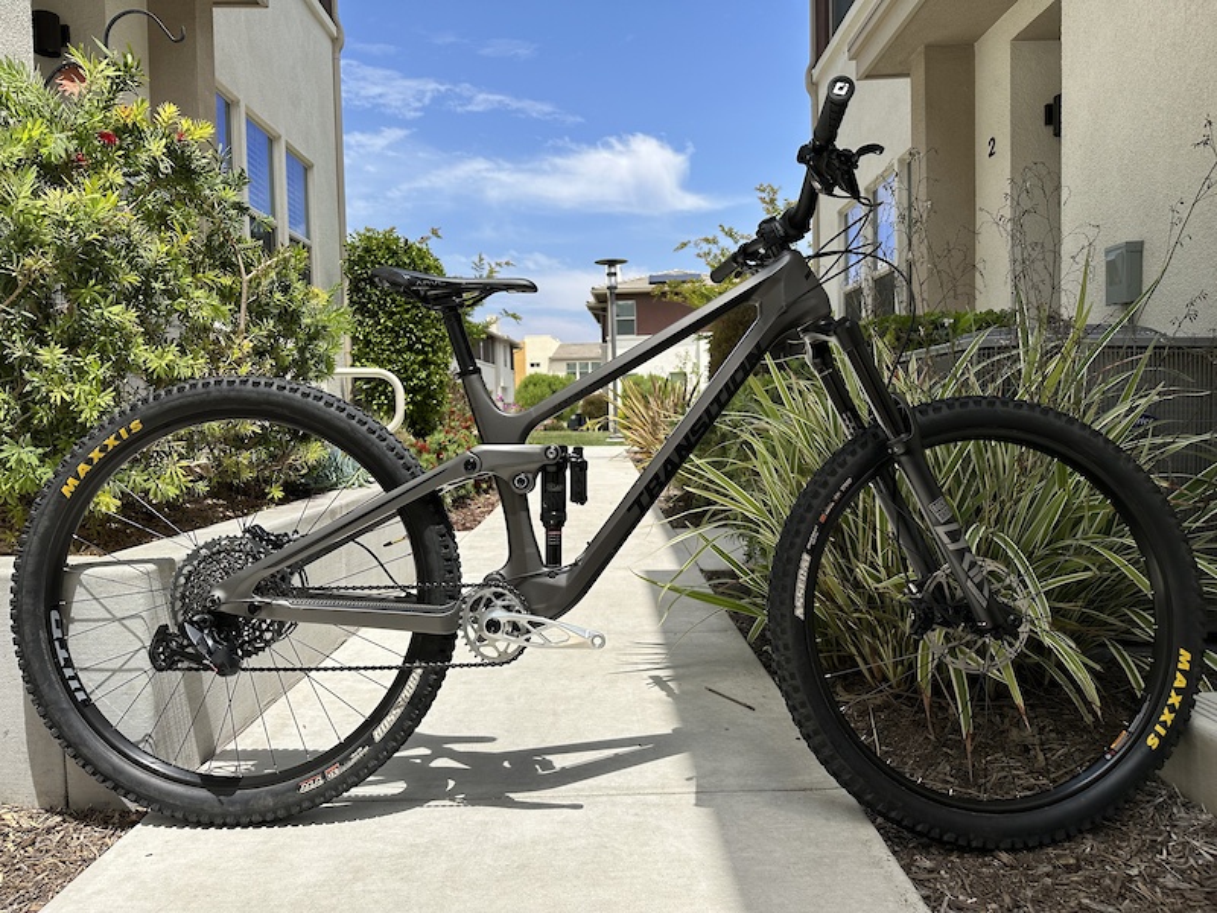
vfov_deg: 56.8
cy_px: 456
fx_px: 844
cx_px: 608
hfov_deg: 71.6
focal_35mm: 24
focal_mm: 6.86
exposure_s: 1/4762
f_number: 1.78
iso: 80
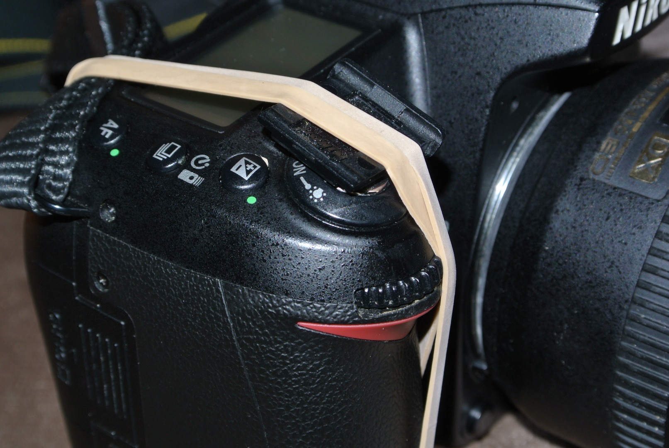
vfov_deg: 16.9
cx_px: 334
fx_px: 1507
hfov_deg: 25.0
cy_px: 224
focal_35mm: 81
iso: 100
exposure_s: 1/50
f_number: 8
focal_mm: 30
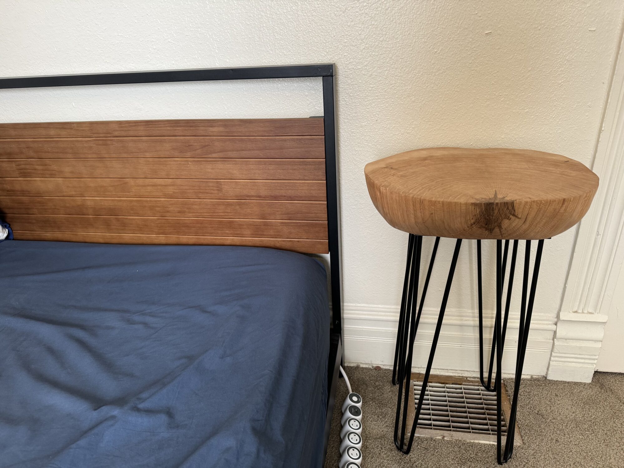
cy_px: 234
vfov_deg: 56.8
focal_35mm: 24
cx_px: 312
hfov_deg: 71.6
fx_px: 433
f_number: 1.78
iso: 200
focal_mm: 6.86
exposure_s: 1/85
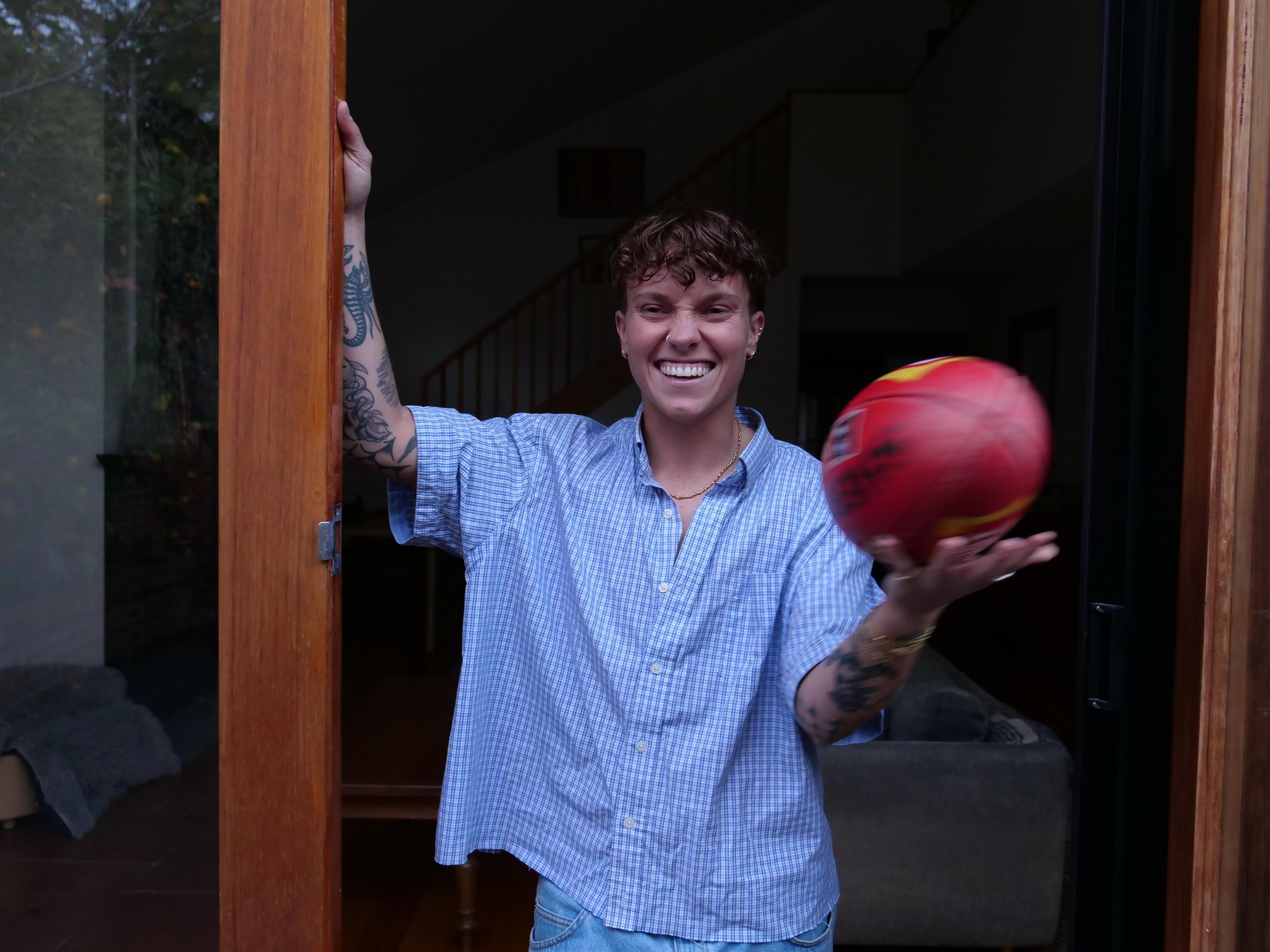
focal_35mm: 32
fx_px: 1174
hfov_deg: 56.8
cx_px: 635
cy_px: 476
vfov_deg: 44.2
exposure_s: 1/60
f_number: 2.8
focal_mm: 16
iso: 1250
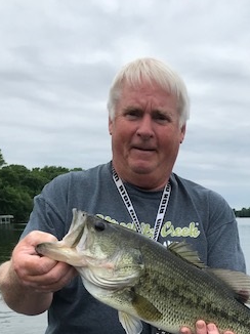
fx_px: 530
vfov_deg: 32.9
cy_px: 309
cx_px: 189
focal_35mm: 55
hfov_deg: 26.2
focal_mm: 3.99
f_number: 1.8
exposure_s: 1/1842
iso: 20
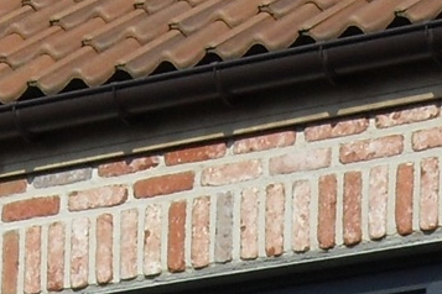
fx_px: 4174
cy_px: 875
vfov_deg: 3.9
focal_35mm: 340
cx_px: 210
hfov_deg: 6.1
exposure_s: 1/125
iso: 100
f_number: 10.9
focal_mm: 10.1
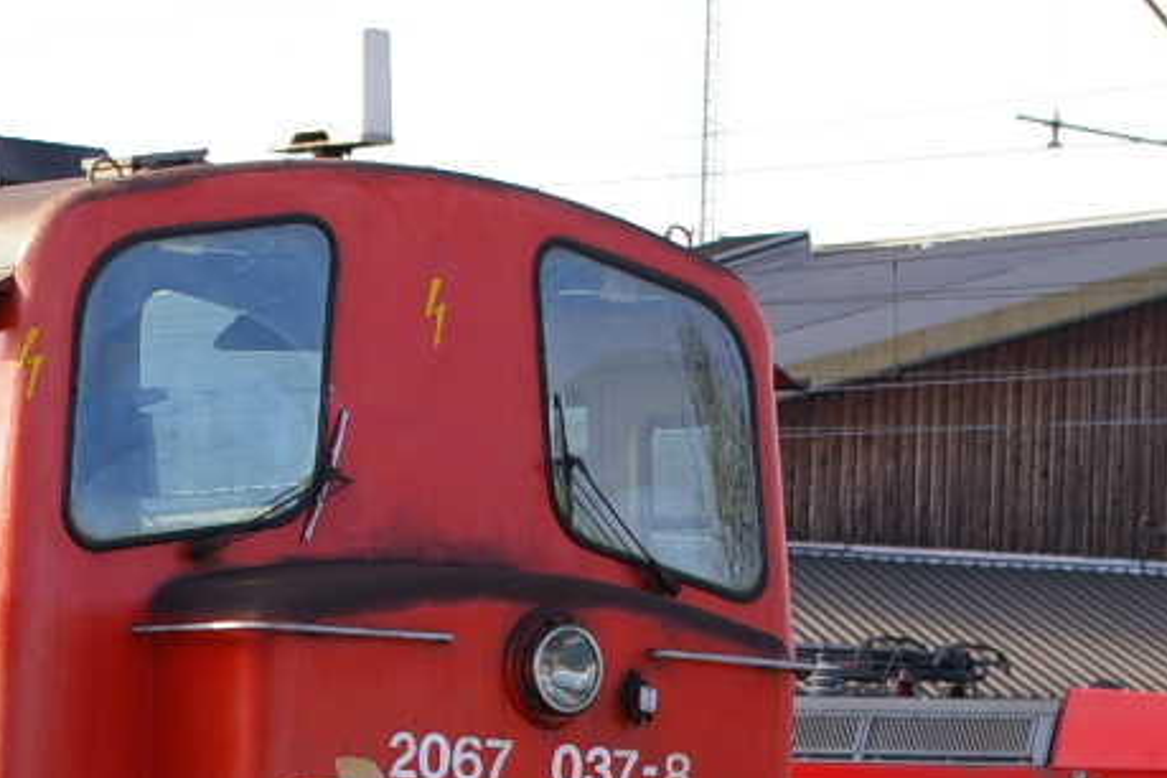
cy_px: 933
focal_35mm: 226
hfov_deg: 9.0
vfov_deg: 6.1
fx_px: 7315
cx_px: -214
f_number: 6.7
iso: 200
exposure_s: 1/180
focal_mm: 45
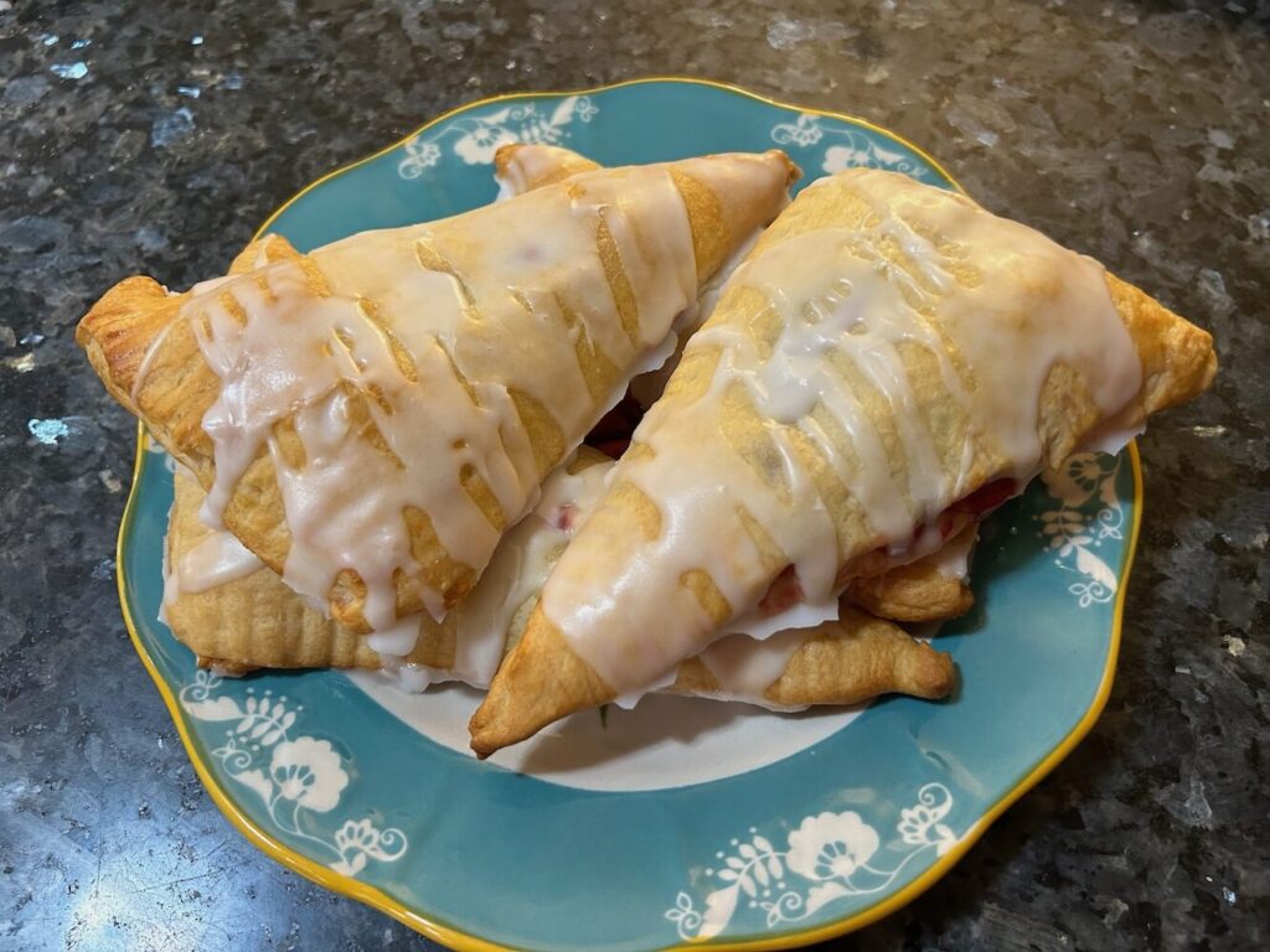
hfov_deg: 67.3
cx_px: 635
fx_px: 954
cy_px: 476
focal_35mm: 26
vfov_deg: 53.1
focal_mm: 5.7
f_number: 1.5
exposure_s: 1/60
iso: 320
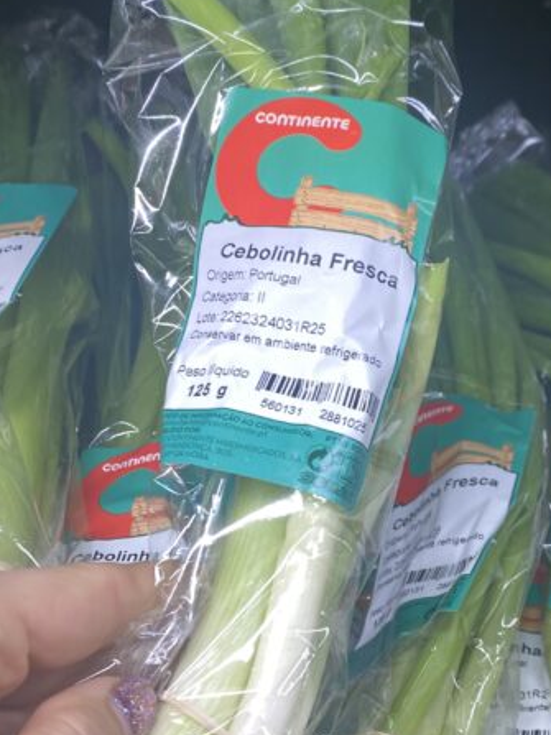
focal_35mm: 54
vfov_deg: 35.6
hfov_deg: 26.4
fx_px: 1147
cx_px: 464
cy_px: 373
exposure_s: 1/100
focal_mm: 4.25
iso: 40
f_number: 1.8
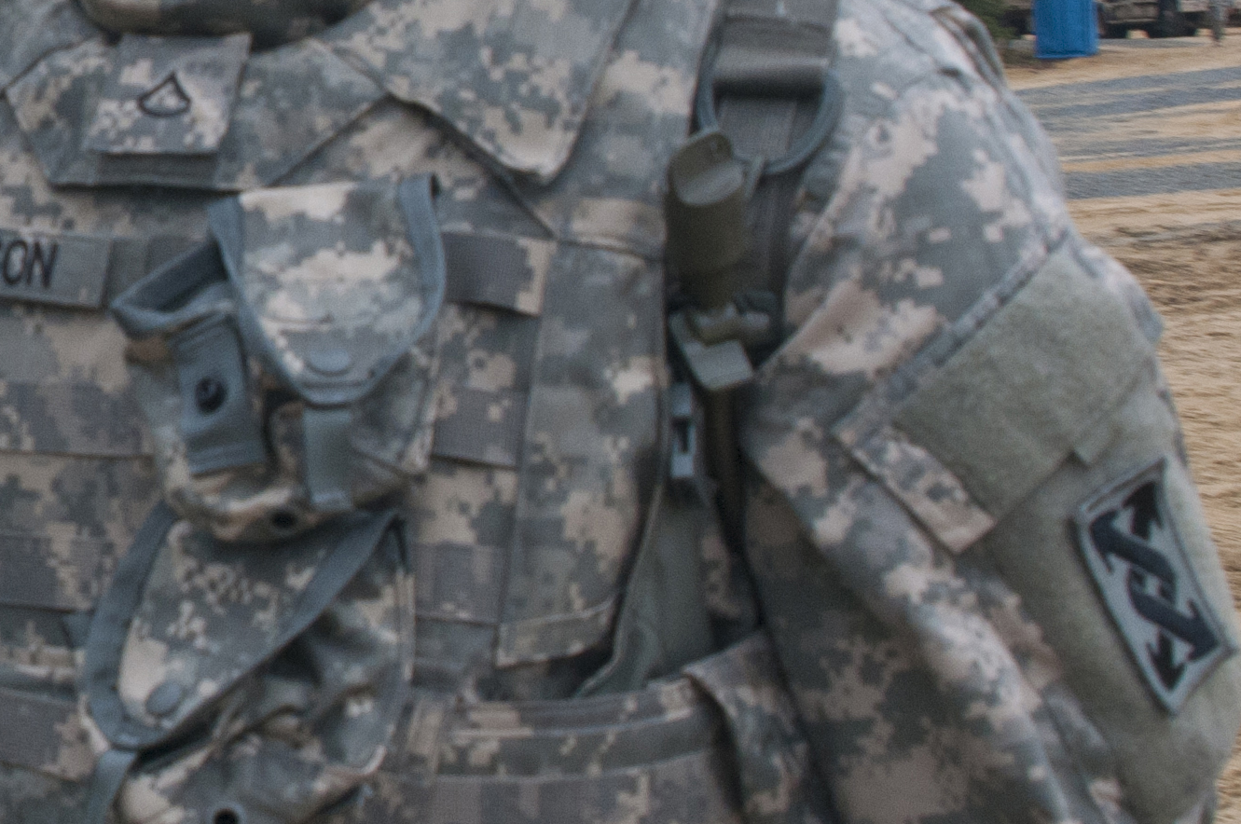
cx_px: -445
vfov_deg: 11.7
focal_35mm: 116
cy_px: 63
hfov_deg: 16.5
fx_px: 3994
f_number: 8
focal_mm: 24
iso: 200
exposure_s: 1/250
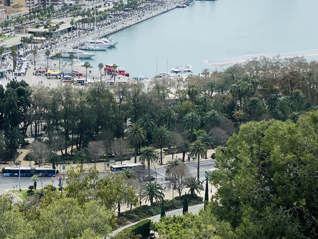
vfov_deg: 16.7
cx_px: 90
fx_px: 808
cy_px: 59
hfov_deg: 22.1
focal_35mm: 88
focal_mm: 6
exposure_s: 1/1410
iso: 20
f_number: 2
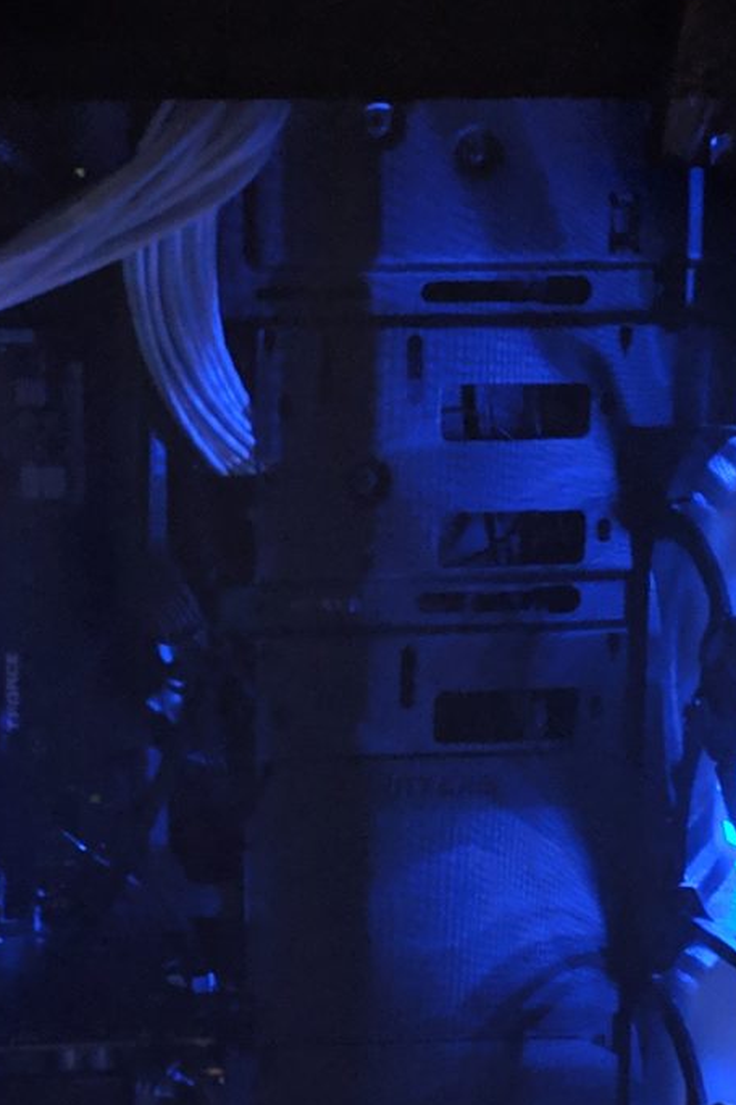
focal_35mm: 81
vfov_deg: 24.5
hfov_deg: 16.7
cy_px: 931
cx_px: 136
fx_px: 2484
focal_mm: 4.67
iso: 1246
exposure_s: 1/30
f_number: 2
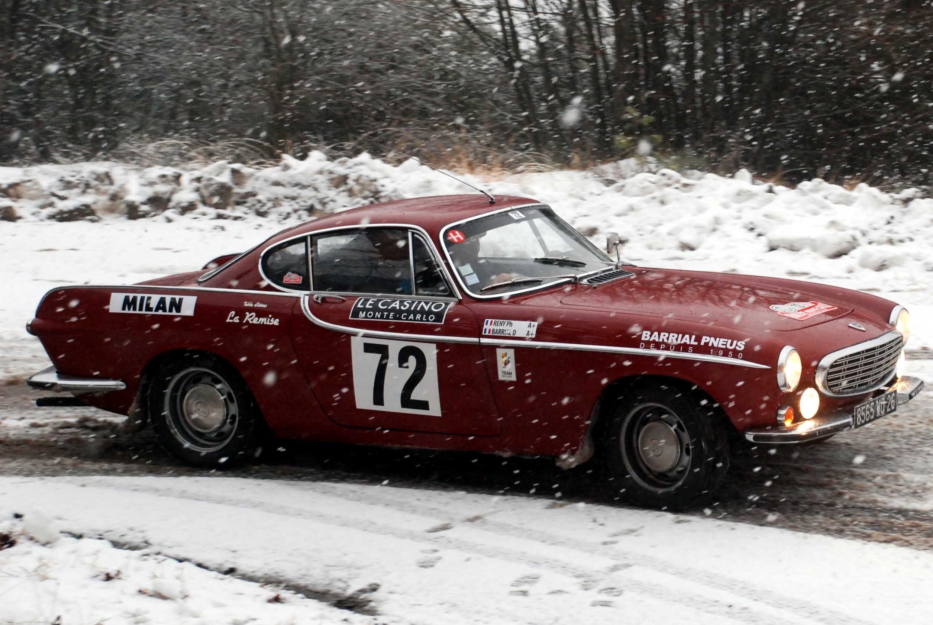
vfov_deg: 17.5
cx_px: 466
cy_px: 312
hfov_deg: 26.0
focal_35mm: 78
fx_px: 2024
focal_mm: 52
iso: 800
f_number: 7.1
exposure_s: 1/200
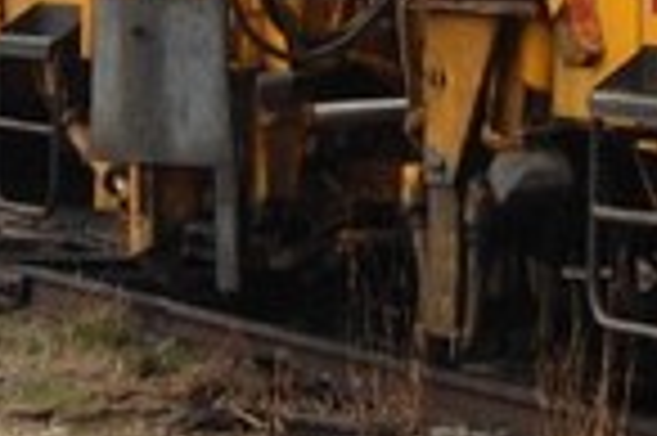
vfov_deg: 4.8
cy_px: -454
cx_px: 562
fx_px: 5086
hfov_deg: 7.4
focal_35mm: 279
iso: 200
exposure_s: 1/200
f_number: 7.1
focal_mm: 32
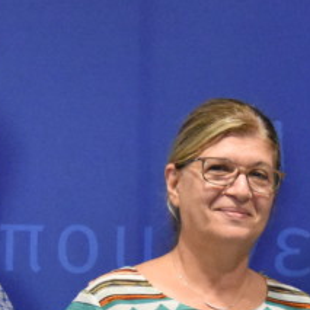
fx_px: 2547
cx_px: 176
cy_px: 266
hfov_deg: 7.0
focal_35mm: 251
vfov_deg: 7.0
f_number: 4.5
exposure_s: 1/125
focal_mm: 35
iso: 5600
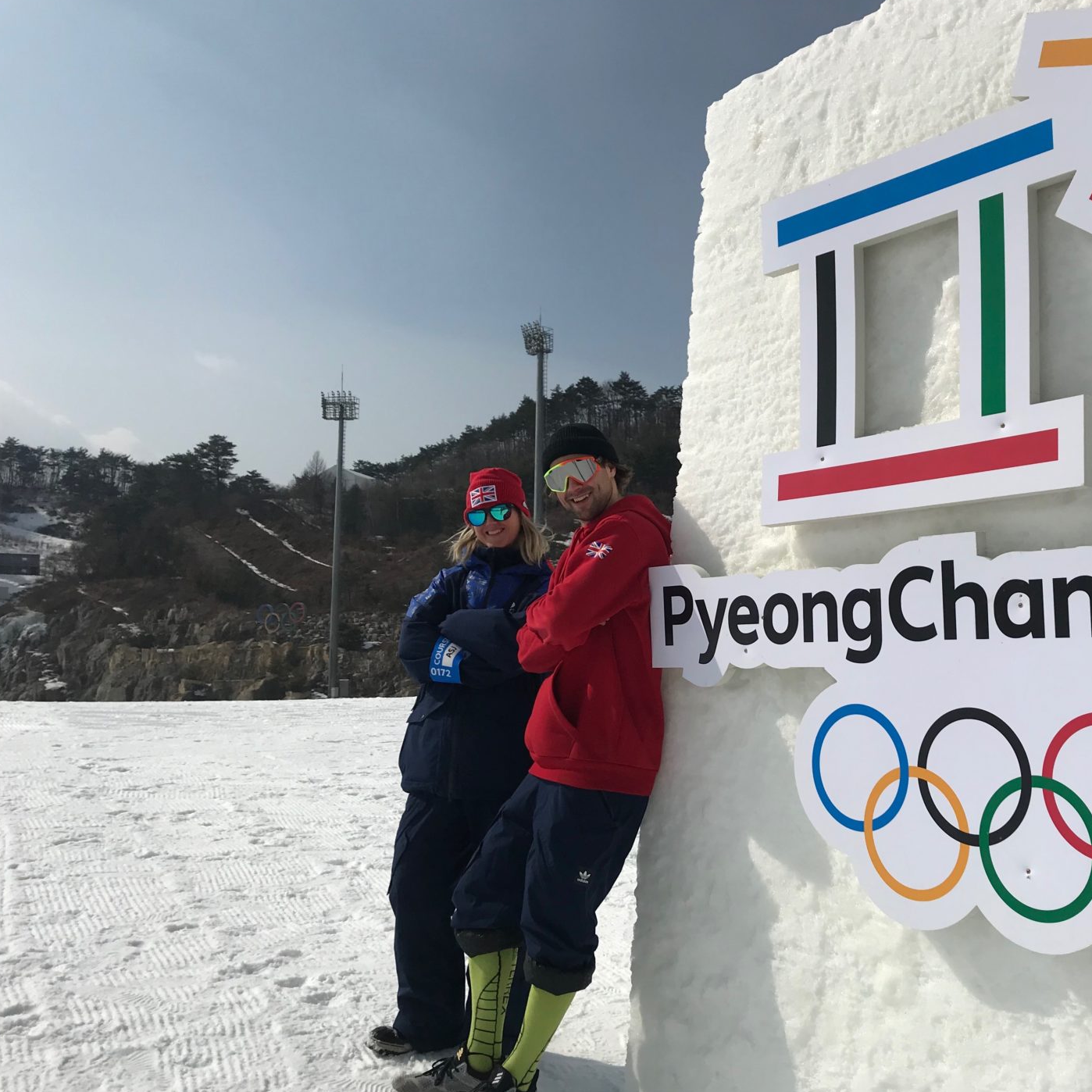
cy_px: 551
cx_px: 741
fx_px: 1213
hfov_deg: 47.5
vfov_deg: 48.4
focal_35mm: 34
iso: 20
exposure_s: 1/8000
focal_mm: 3.99
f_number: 1.8
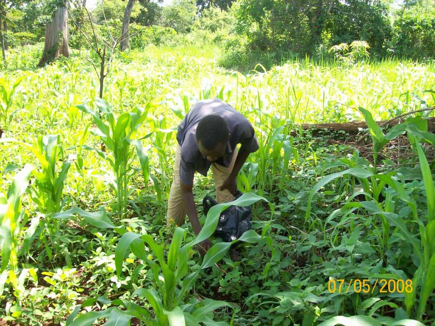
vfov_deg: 39.6
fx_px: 452
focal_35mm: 36
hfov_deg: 51.4
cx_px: 218
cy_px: 163
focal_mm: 6
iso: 80
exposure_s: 1/193
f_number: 2.7
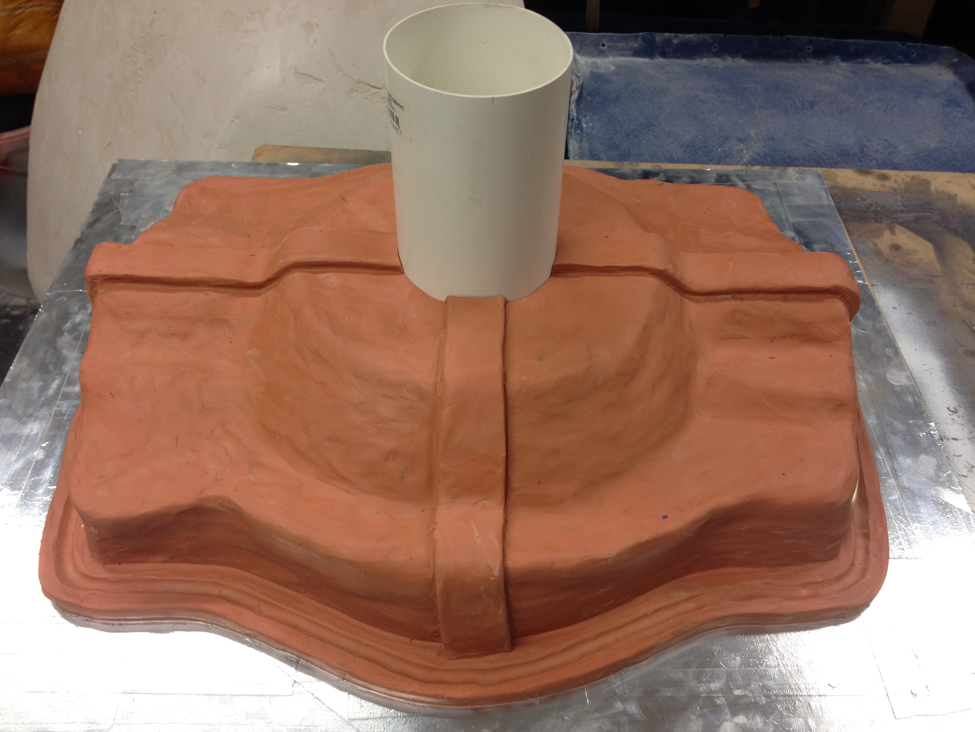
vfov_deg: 42.9
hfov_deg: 55.4
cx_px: 488
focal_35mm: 33
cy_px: 366
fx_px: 929
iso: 64
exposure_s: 1/20
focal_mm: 4.12
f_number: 2.4
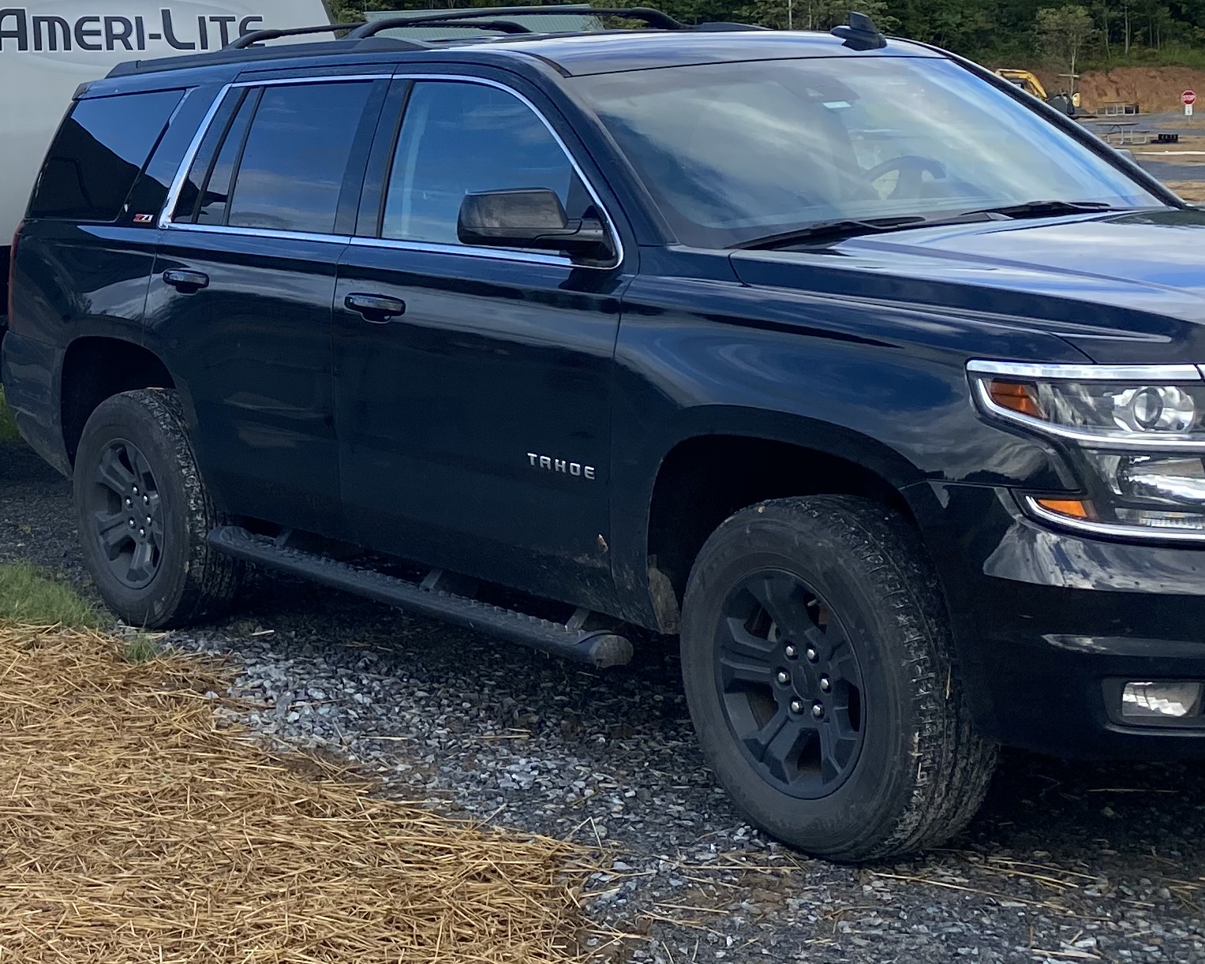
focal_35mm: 67
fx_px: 2390
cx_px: -139
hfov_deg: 26.0
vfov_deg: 22.5
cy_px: 199
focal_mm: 4.25
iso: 32
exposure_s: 1/1653
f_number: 1.8
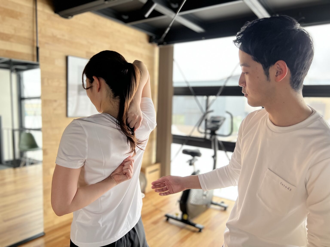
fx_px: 248
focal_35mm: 26
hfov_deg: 67.3
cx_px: 165
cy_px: 124
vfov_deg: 53.1
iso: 40
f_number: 1.5
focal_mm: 5.7
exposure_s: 1/160
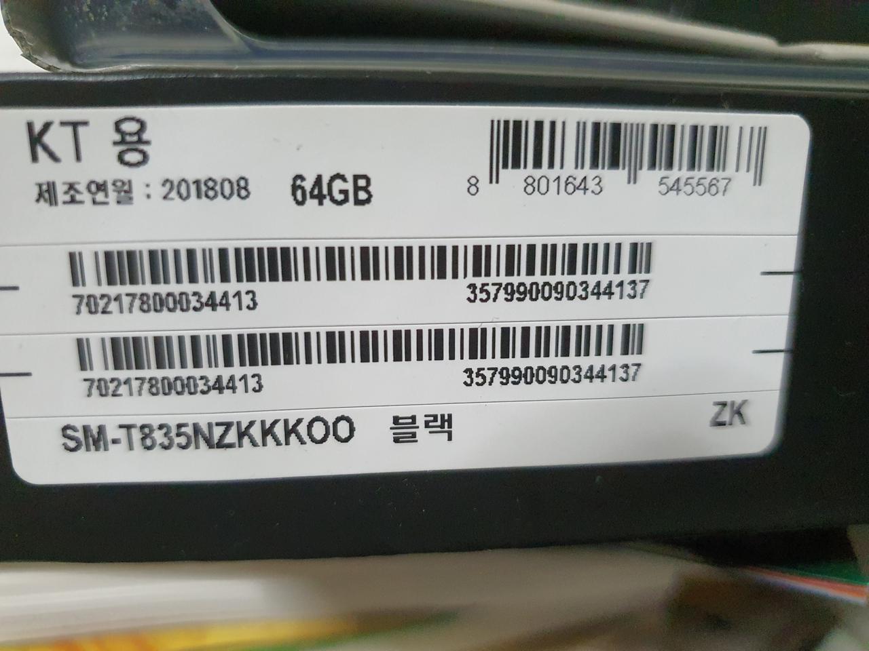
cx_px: 434
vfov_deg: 53.1
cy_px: 326
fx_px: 653
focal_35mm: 26
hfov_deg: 67.3
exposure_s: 1/120
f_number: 1.5
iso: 640
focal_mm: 4.3
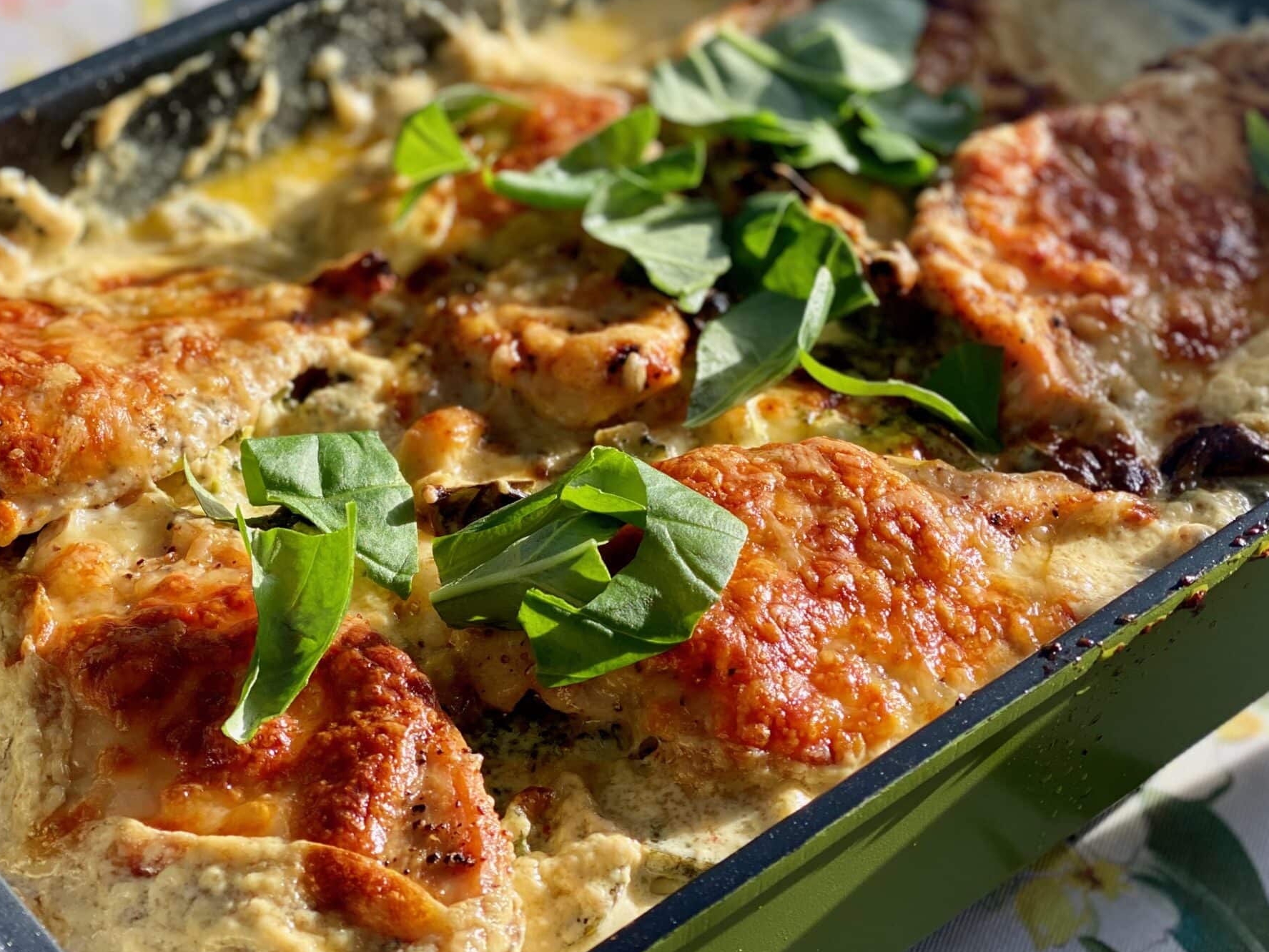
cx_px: 588
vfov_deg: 19.6
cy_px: 451
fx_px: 2749
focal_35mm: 75
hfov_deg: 26.0
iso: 20
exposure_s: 1/269
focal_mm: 6
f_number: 2
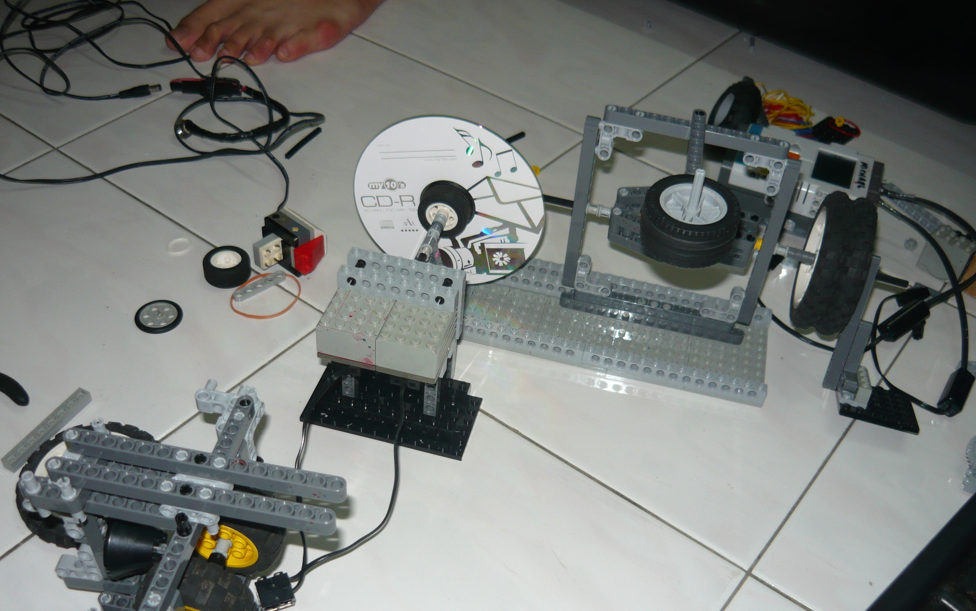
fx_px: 958
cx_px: 474
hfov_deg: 54.0
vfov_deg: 35.2
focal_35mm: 36
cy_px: 365
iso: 100
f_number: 2.8
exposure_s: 1/30
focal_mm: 5.5
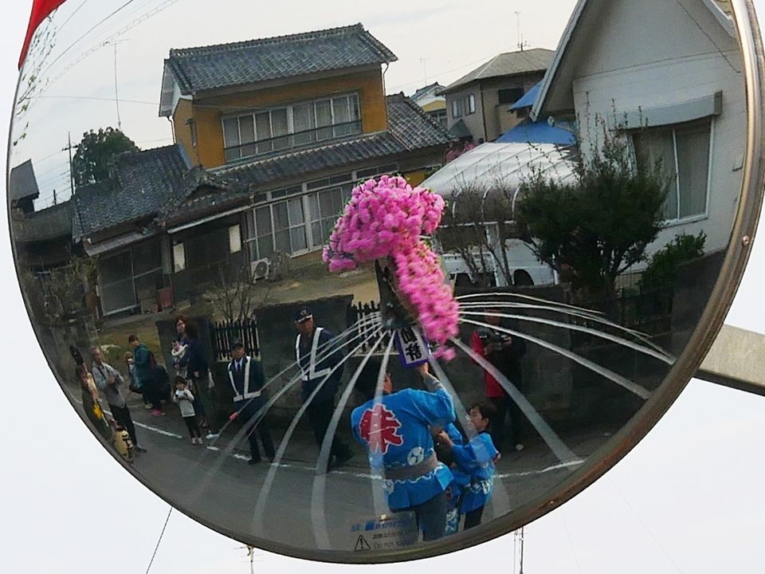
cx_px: 382
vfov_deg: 38.7
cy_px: 287
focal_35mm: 37
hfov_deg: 50.1
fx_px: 818
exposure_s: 1/30
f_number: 14
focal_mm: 18
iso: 200
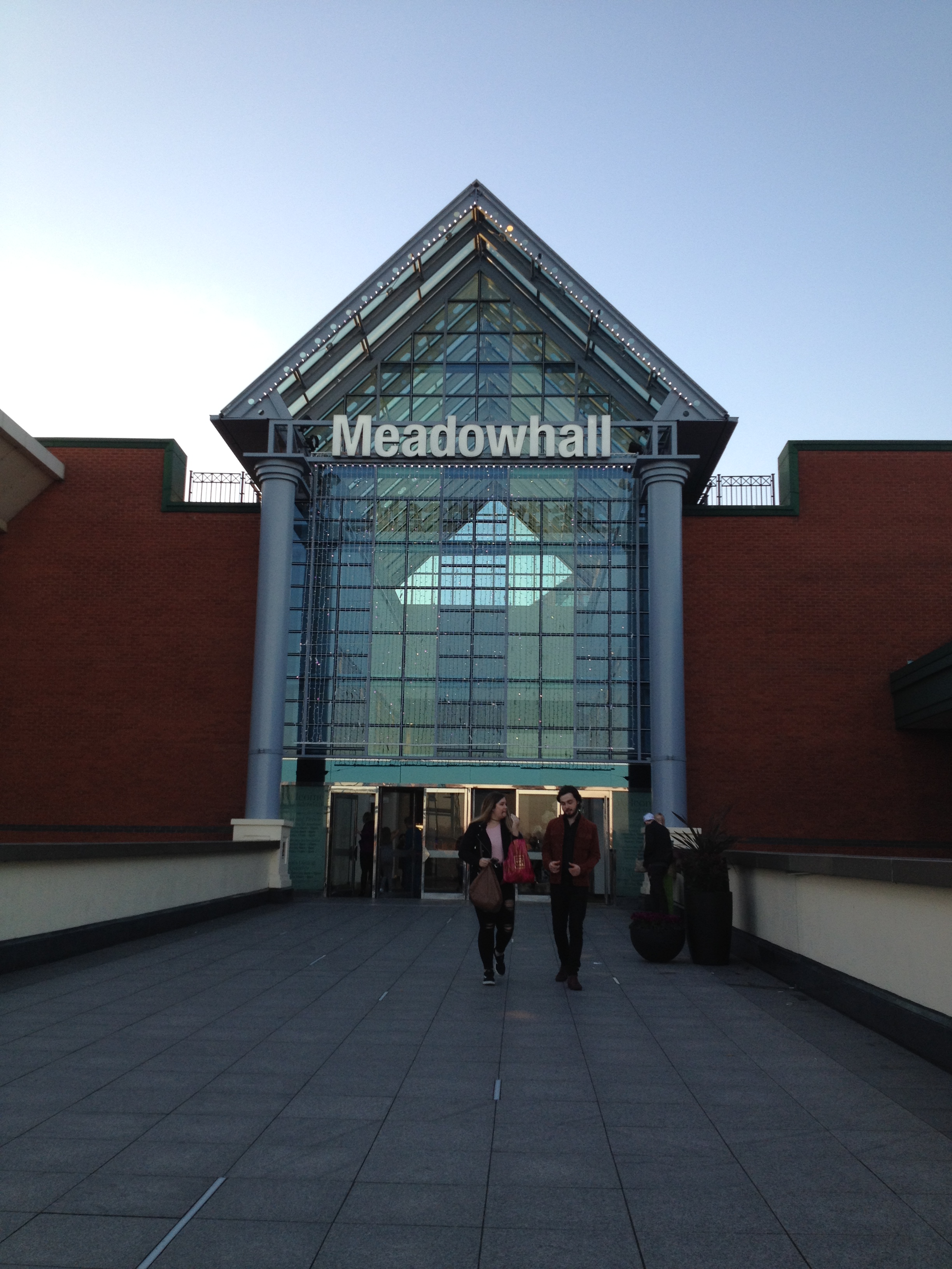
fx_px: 1283
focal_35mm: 35
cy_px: 634
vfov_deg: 52.6
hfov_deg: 40.7
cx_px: 476
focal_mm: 4.28
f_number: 2.4
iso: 50
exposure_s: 1/193
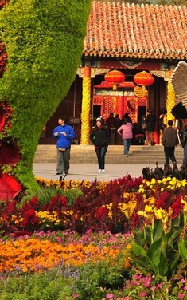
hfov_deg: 11.9
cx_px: 298
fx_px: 848
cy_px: 72
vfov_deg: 19.9
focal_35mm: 104
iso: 400
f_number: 5.6
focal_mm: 32
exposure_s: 1/500
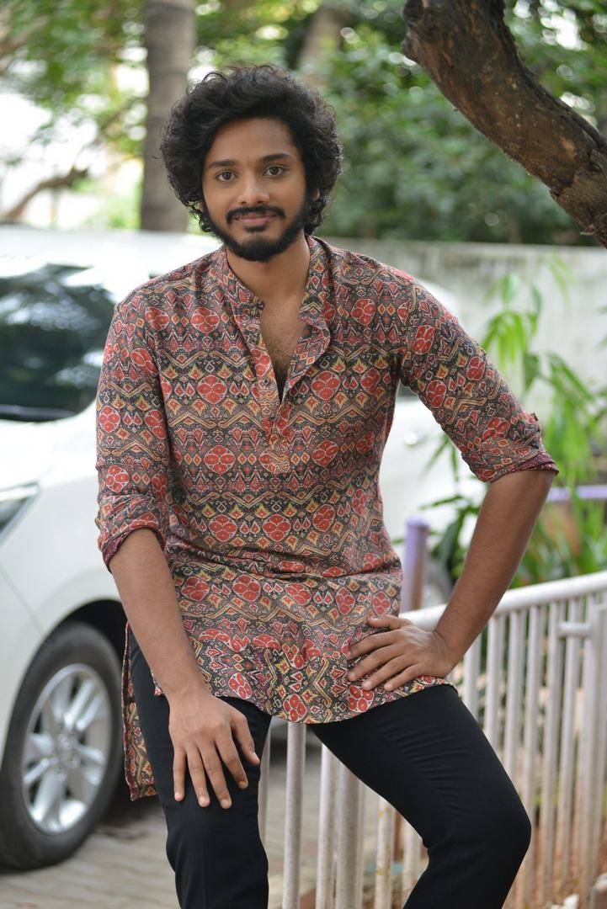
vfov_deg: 25.4
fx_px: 2021
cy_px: 454
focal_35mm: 80
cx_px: 304
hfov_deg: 17.1
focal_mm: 80
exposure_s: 1/125
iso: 1000
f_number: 5.6
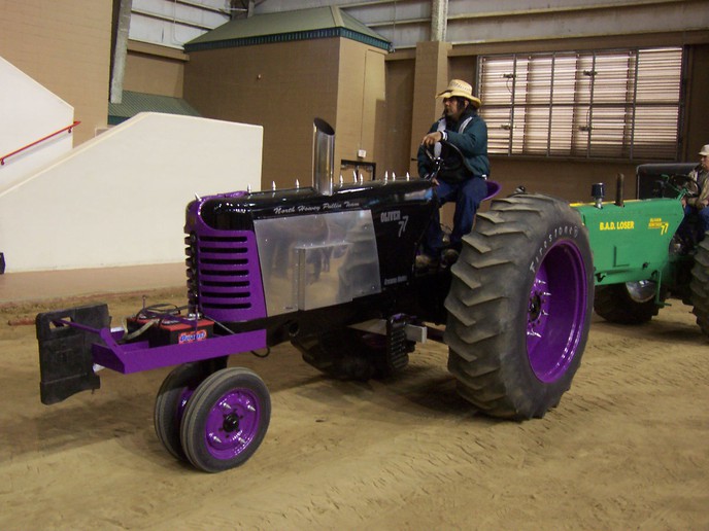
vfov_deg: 38.7
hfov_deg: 50.1
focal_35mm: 37
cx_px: 354
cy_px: 266
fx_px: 758
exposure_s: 1/30
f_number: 2.8
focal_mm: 5.6
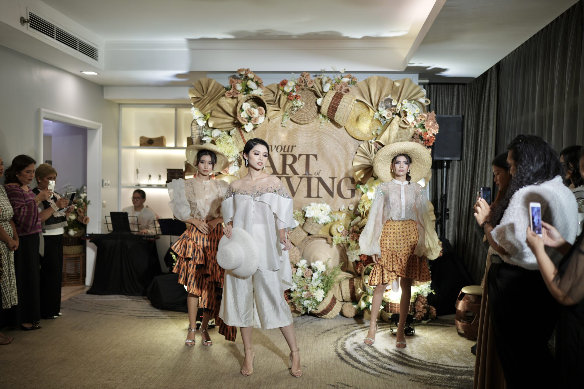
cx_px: 292
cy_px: 194
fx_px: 568
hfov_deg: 54.4
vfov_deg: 37.9
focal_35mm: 35
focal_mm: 35
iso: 100
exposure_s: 1/125
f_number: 1.4
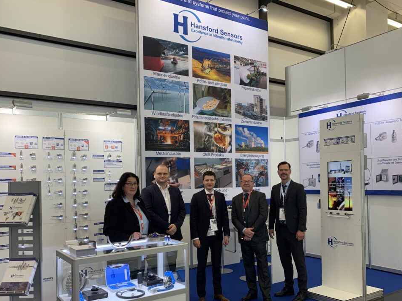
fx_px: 372
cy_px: 179
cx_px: 209
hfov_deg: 56.8
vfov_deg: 44.0
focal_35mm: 32
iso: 50
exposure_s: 1/100
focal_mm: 4.25
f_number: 1.8
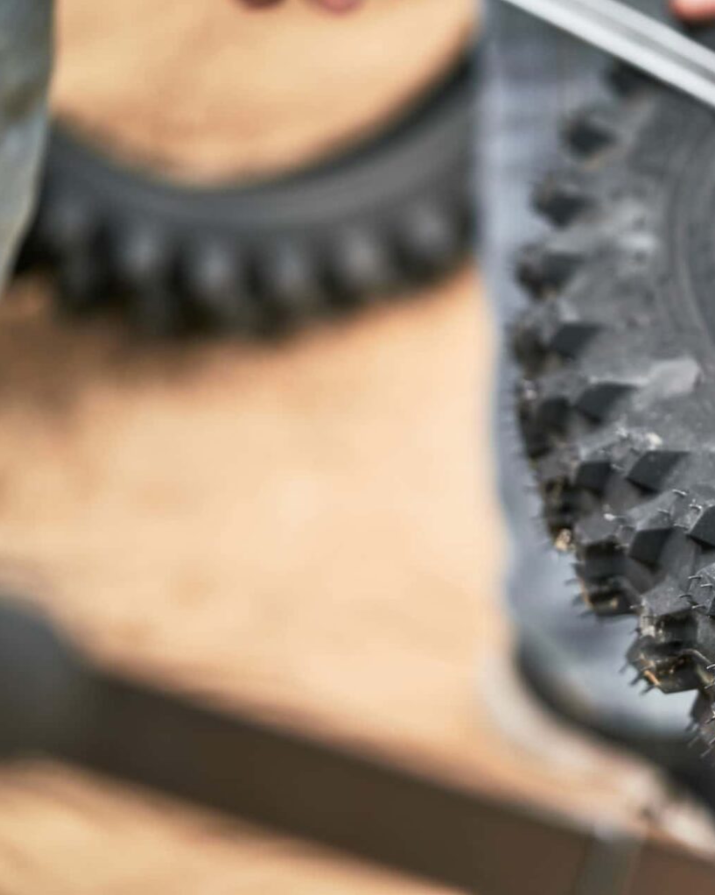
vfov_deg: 15.2
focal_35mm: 127
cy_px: 448
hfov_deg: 12.1
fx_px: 3361
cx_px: 613
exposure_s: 1/640
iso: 125
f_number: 2.8
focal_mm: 90
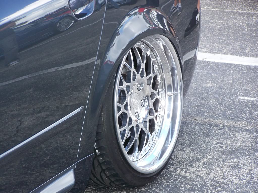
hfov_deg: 11.7
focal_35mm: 169
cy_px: 96
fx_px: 1260
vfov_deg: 8.8
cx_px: 129
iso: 160
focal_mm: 28
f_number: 3.3
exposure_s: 1/320
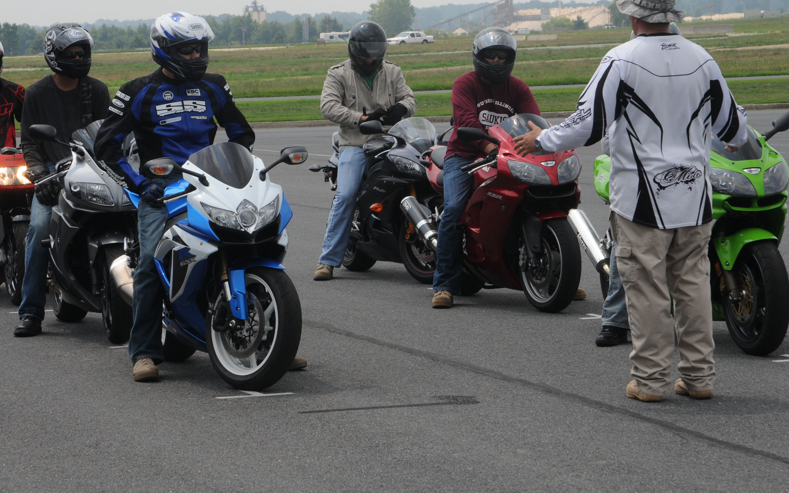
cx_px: 357
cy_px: 221
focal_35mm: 131
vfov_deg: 10.0
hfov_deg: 15.9
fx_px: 2817
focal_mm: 70
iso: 250
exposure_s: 1/400
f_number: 10
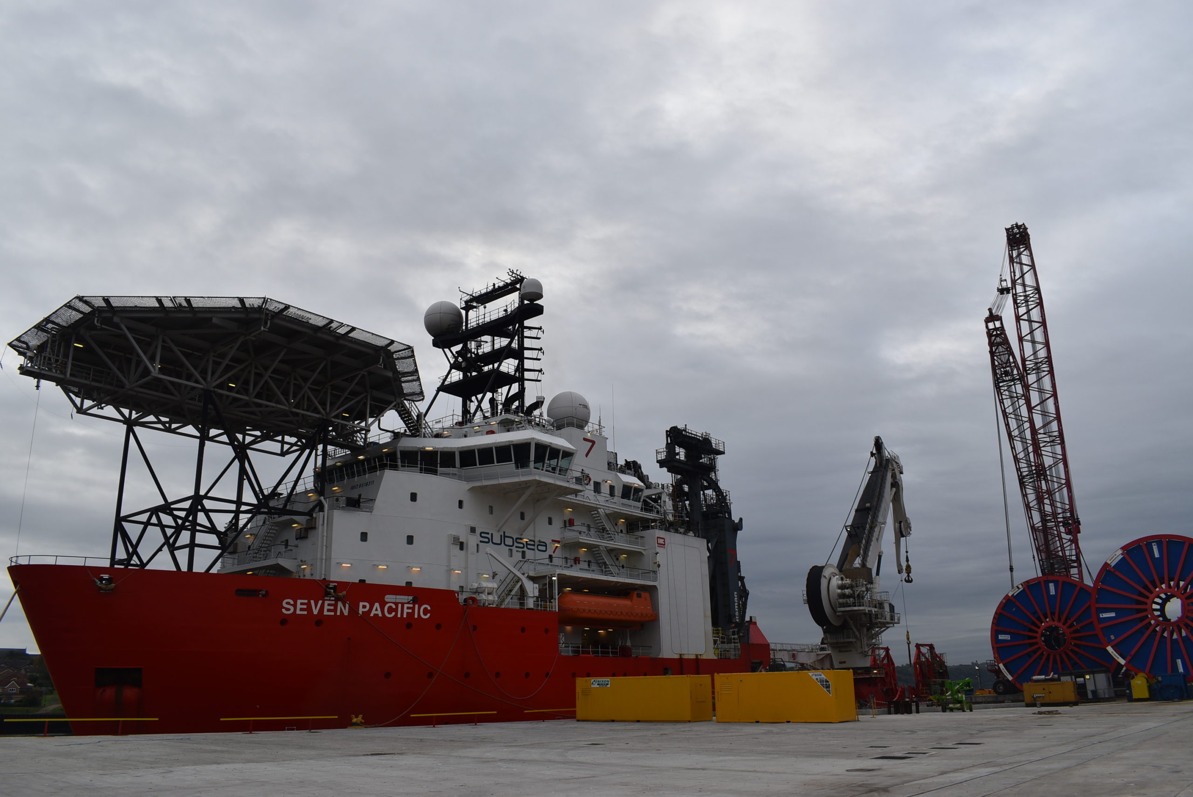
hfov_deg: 67.3
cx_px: 596
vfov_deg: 48.0
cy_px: 398
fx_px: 895
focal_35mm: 27
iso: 100
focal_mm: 18
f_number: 8
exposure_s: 1/250
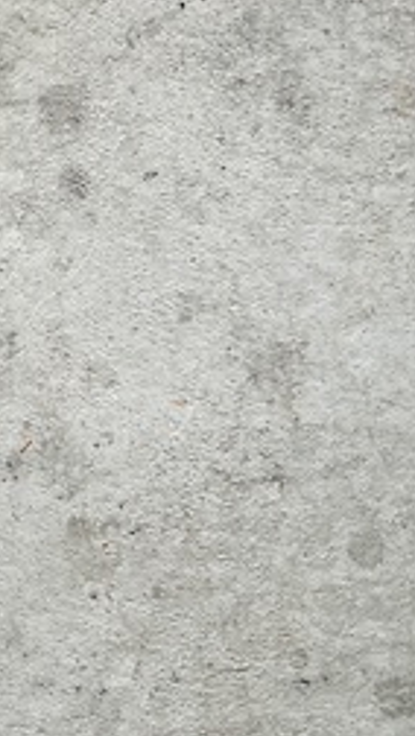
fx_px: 1758
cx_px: -342
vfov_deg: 23.1
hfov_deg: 12.3
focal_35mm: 90
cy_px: 73
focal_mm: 5.7
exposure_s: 1/683
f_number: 1.5
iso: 50
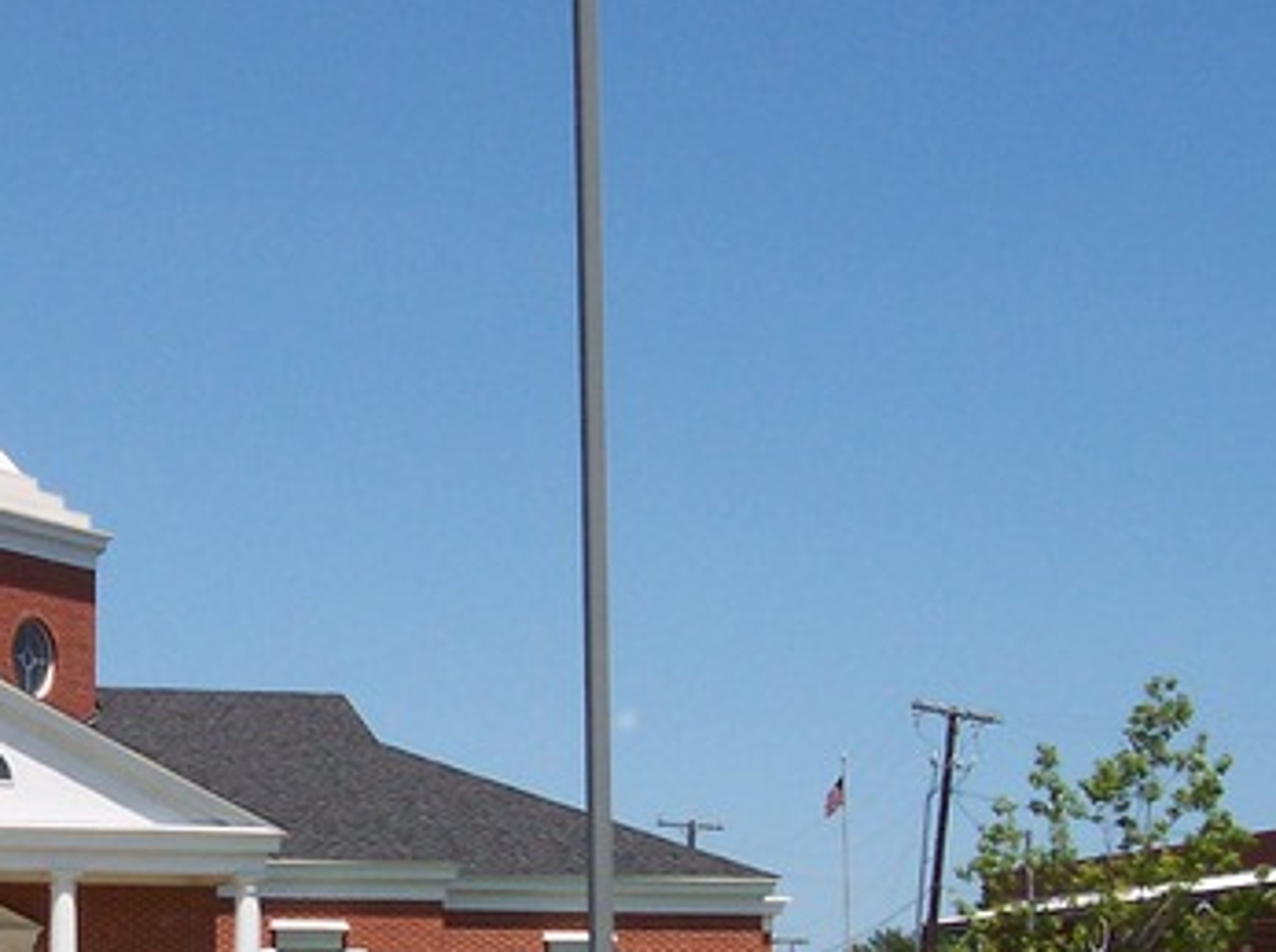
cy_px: 632
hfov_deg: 19.4
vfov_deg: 14.9
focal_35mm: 99
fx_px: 3643
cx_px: 72
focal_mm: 8
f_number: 4.8
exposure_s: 1/1000
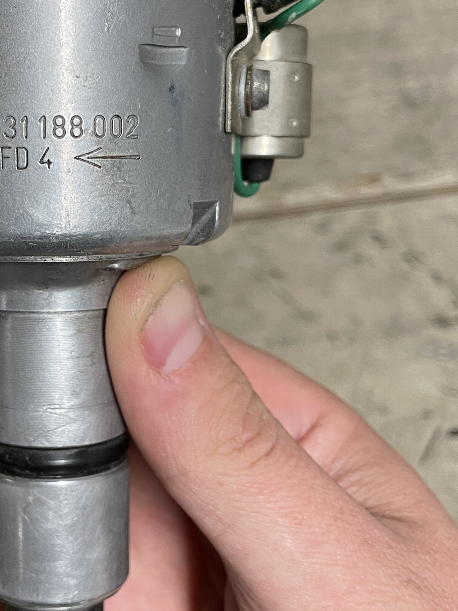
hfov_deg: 26.5
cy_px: 231
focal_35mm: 54
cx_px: 90
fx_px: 953
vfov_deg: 35.4
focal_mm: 4.2
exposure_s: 1/60
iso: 80
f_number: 1.6
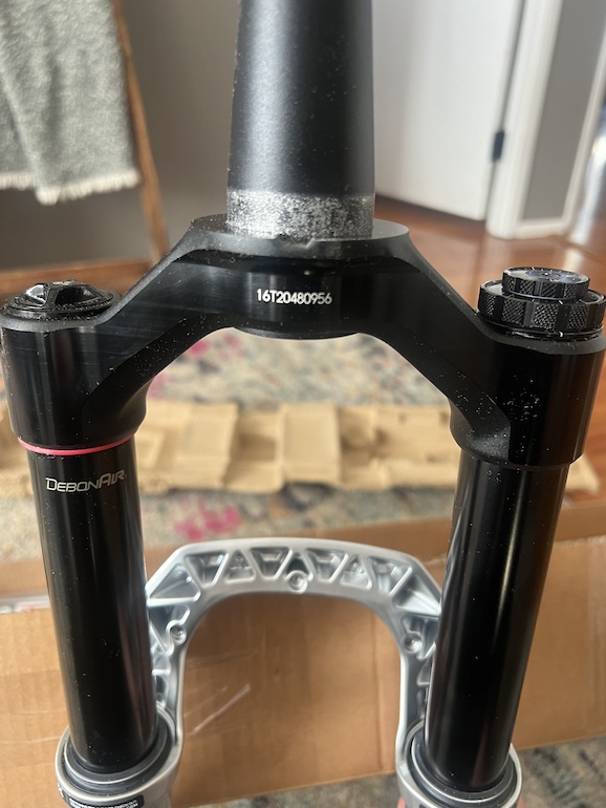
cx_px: 312
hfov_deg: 51.4
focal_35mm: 27
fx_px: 630
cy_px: 414
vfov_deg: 65.3
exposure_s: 1/63
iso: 125
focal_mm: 5.7
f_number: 1.5
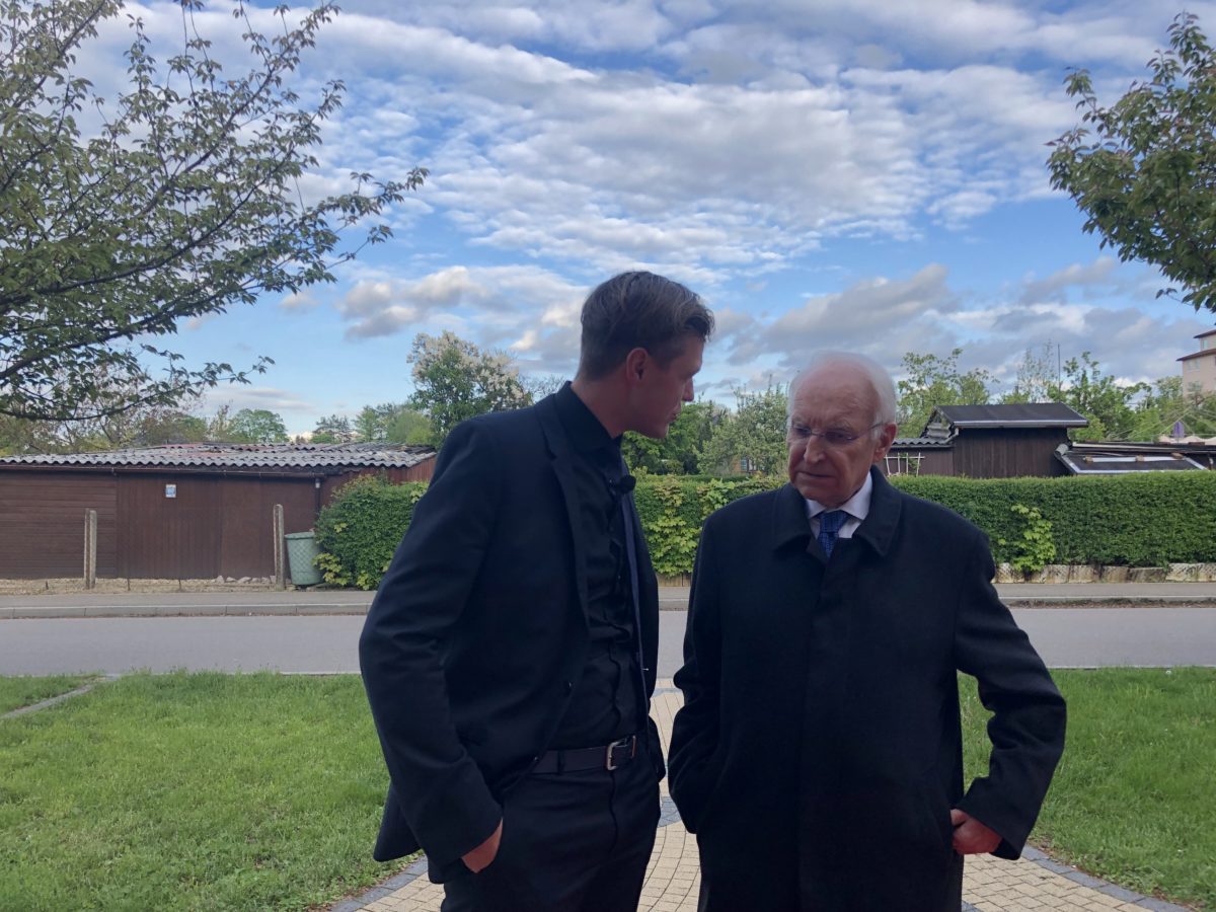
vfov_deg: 49.7
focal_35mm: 28
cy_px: 456
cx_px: 608
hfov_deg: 63.4
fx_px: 984
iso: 20
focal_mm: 4
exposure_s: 1/414
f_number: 1.8
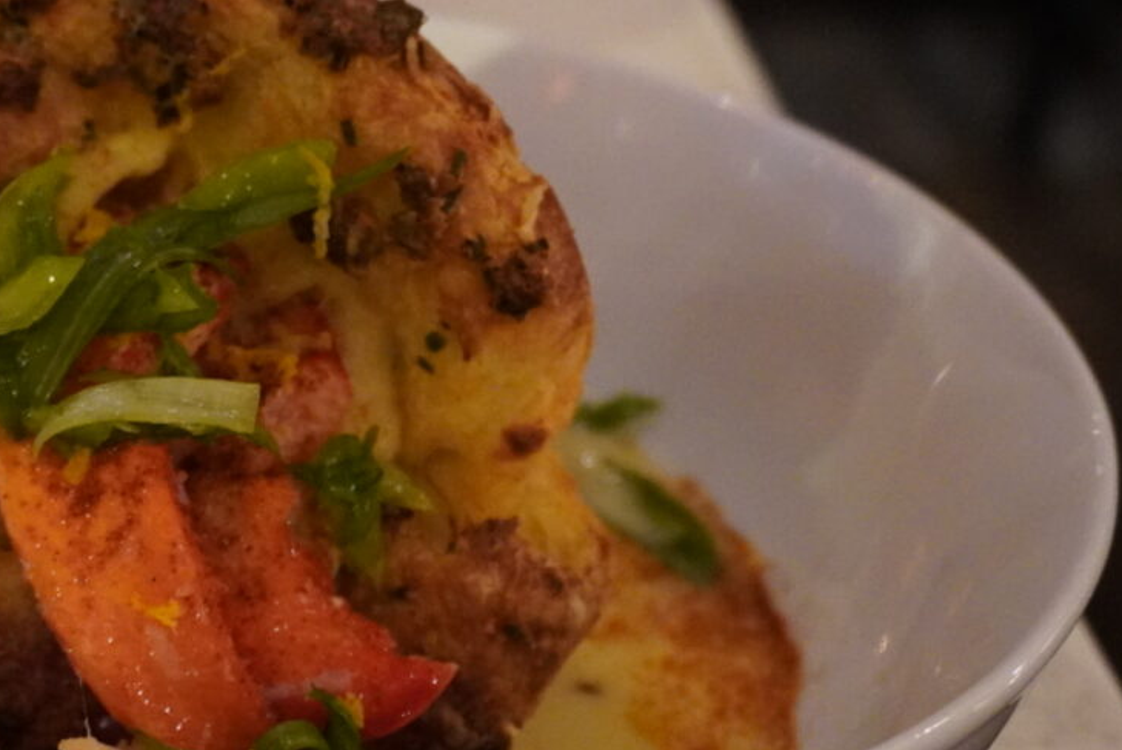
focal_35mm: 79
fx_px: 2465
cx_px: 377
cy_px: 372
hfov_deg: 25.5
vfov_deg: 17.3
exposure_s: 1/20
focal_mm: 25
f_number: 4.5
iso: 6400
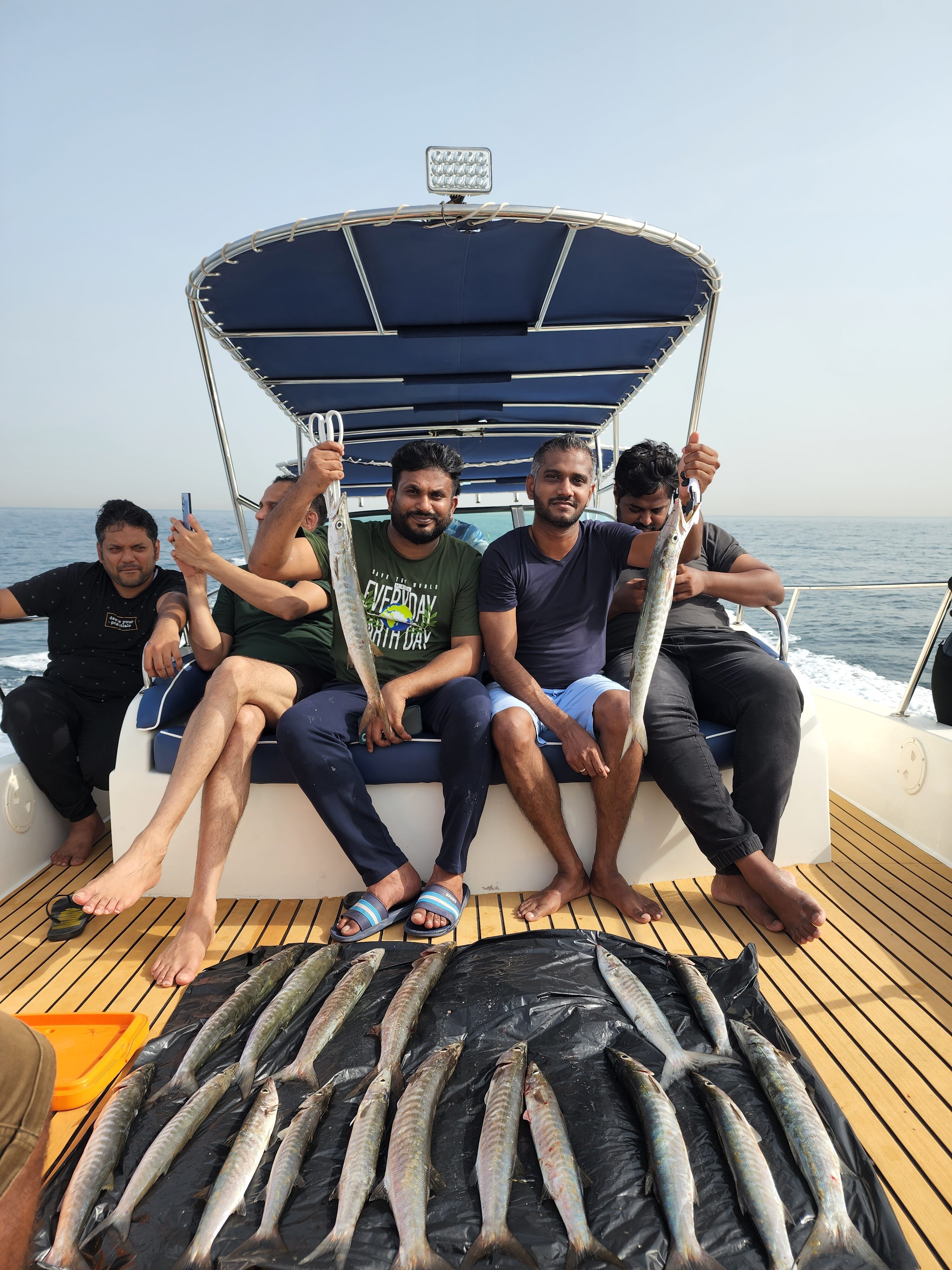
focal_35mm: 23
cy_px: 635
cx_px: 476
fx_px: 843
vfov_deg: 73.9
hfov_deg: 58.9
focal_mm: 6.4
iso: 12
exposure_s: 1/650
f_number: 1.8
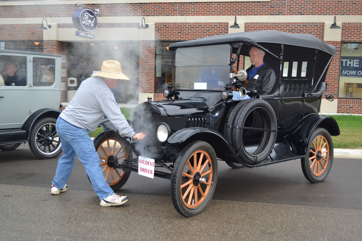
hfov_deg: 45.0
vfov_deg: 30.8
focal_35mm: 44
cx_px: 181
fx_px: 437
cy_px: 120
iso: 360
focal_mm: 29
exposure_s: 1/125
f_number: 4.5
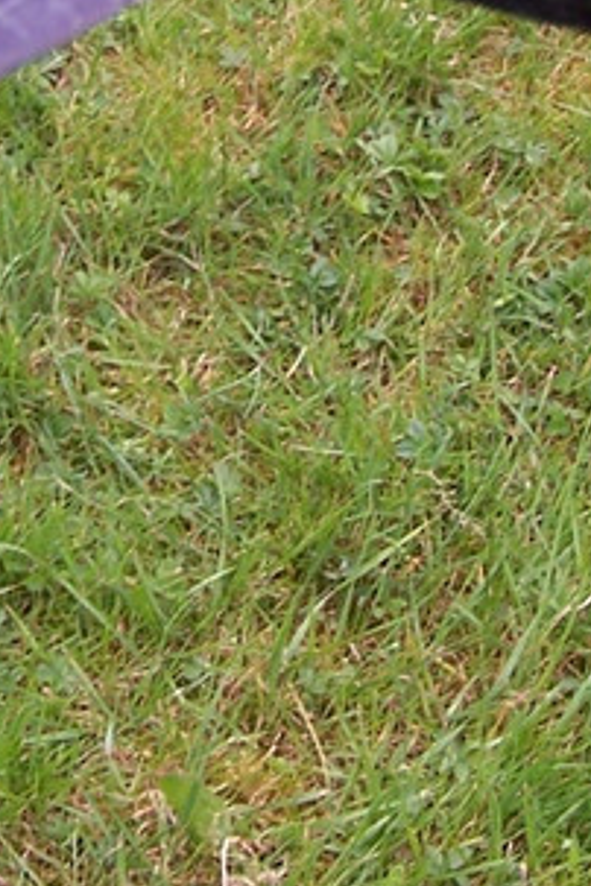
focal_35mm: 139
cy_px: 20
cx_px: 206
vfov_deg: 14.5
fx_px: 3423
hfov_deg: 9.9
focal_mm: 6.3
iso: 80
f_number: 2.8
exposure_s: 1/45
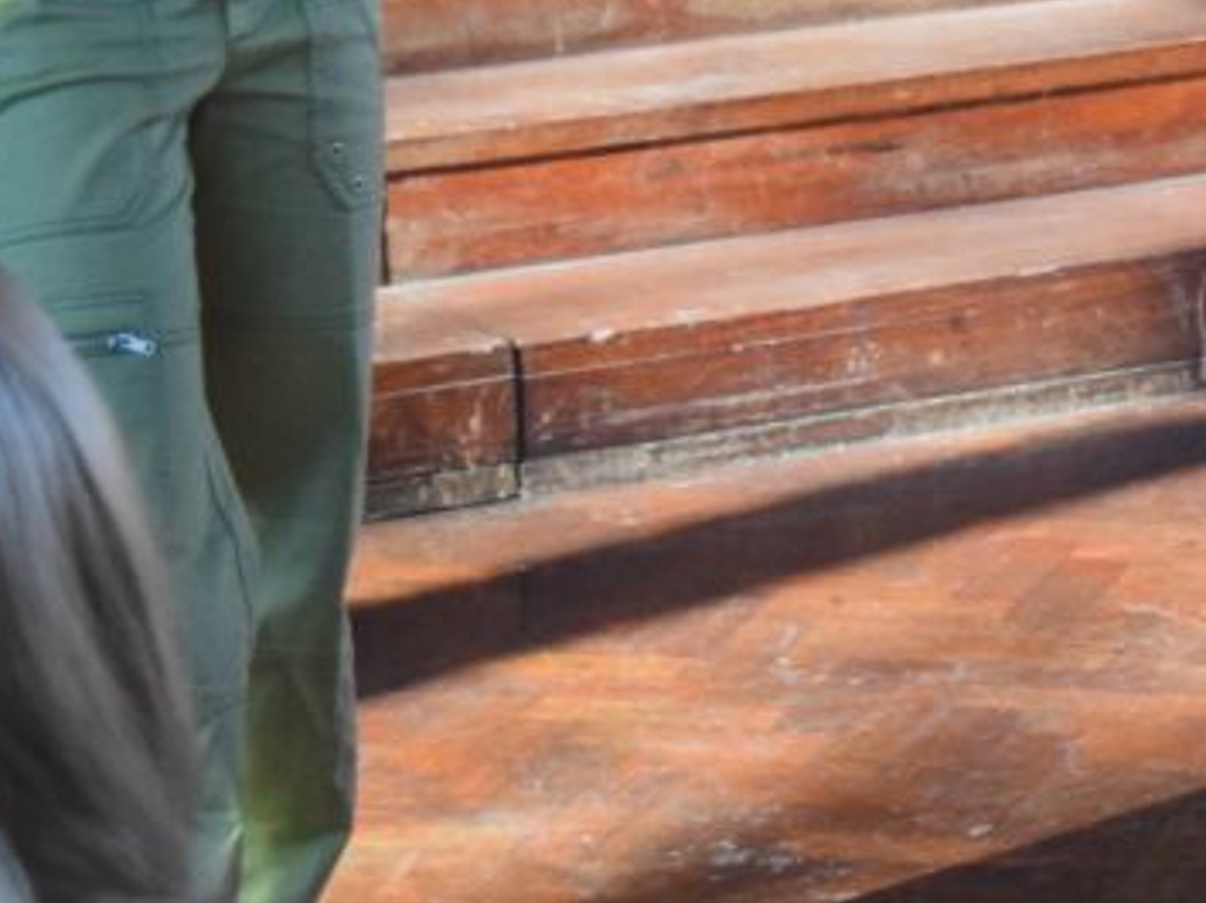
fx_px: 6476
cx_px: 1669
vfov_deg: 7.9
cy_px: -351
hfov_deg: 10.4
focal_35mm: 186
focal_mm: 38
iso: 3200
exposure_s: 1/250
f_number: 4.8
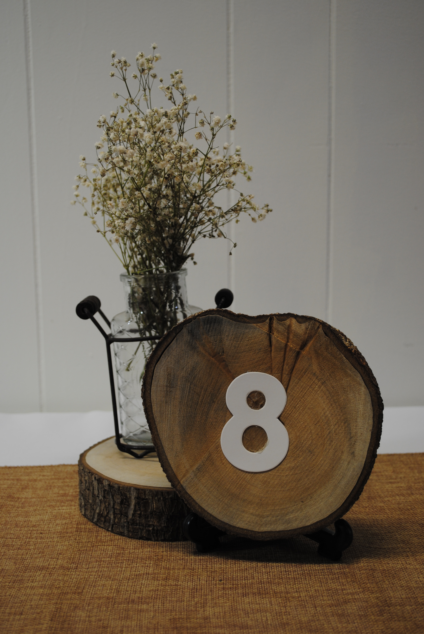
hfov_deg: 28.2
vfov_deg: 41.1
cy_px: 317
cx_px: 212
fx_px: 846
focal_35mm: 48
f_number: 4.8
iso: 220
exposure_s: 1/30
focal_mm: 32
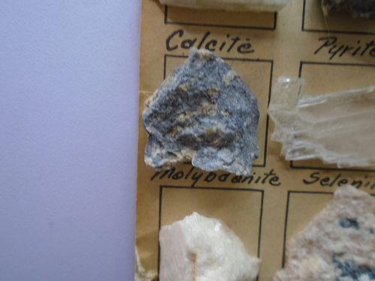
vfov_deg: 53.1
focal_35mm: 26
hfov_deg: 67.3
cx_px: 188
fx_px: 282
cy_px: 140
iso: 100
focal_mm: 4.6
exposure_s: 1/30
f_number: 3.2
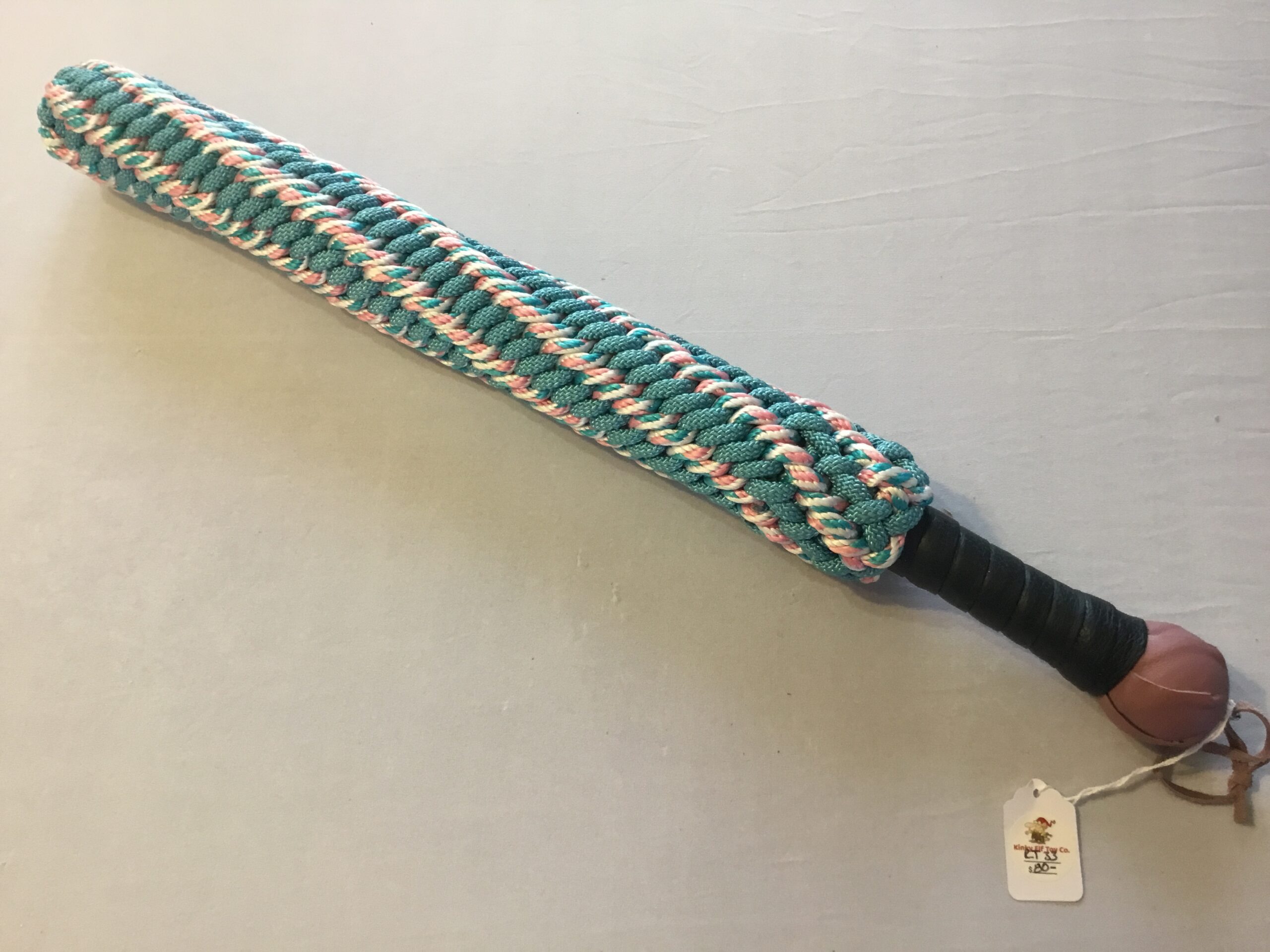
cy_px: 476
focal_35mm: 31
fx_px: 1137
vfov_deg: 45.4
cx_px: 635
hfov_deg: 58.4
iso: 80
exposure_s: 1/30
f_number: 2.4
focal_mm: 3.3
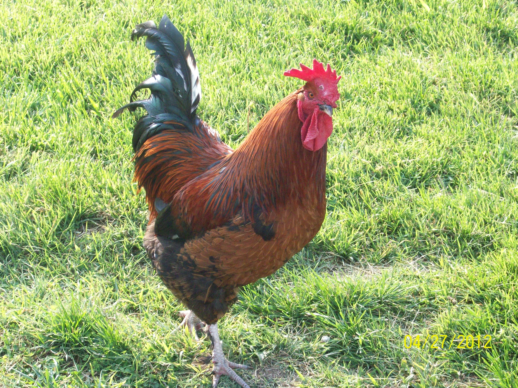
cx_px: 259
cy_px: 194
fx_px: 1526
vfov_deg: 14.5
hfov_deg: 19.3
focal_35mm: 102
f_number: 5.1
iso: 160
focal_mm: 17.1
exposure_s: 1/97.8
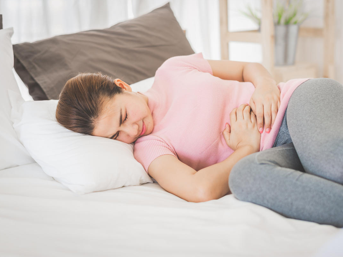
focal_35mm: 65
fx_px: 644
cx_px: 193
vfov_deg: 22.6
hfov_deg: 29.8
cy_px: 129
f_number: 2.2
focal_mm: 58
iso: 320
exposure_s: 1/200
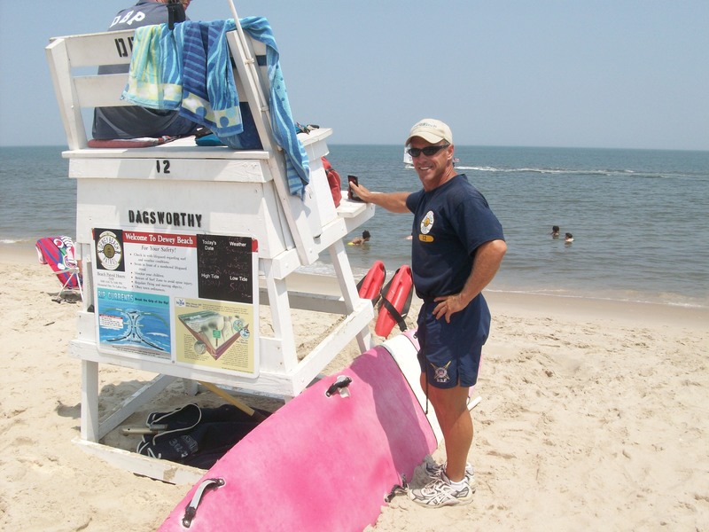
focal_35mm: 34
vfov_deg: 41.8
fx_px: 696
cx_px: 354
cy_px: 266
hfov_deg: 54.0
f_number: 5.5
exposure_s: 1/403
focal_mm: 5.7
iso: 64
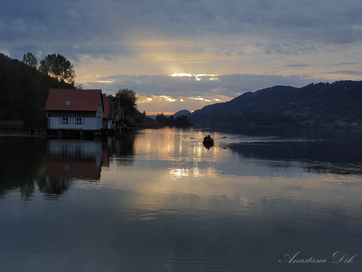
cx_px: 181
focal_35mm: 49
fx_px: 512
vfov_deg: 29.7
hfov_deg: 38.9
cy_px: 136
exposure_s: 1/160
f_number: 3.2
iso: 100
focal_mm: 8.99
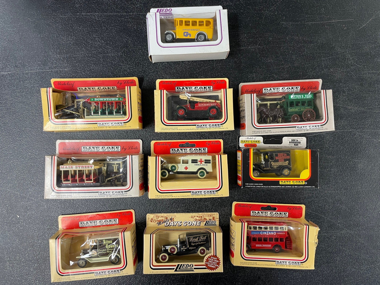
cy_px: 142
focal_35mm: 26
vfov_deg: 53.1
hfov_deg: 67.3
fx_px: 285
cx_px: 190
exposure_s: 1/60
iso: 160
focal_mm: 4.2
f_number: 1.6
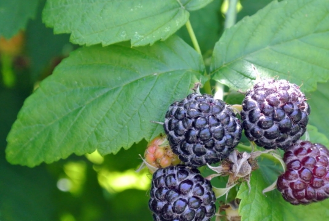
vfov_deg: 13.0
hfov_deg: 19.2
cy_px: 134
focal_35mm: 106
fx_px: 970
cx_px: 226
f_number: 5.6
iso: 560
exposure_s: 1/125
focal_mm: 27.6
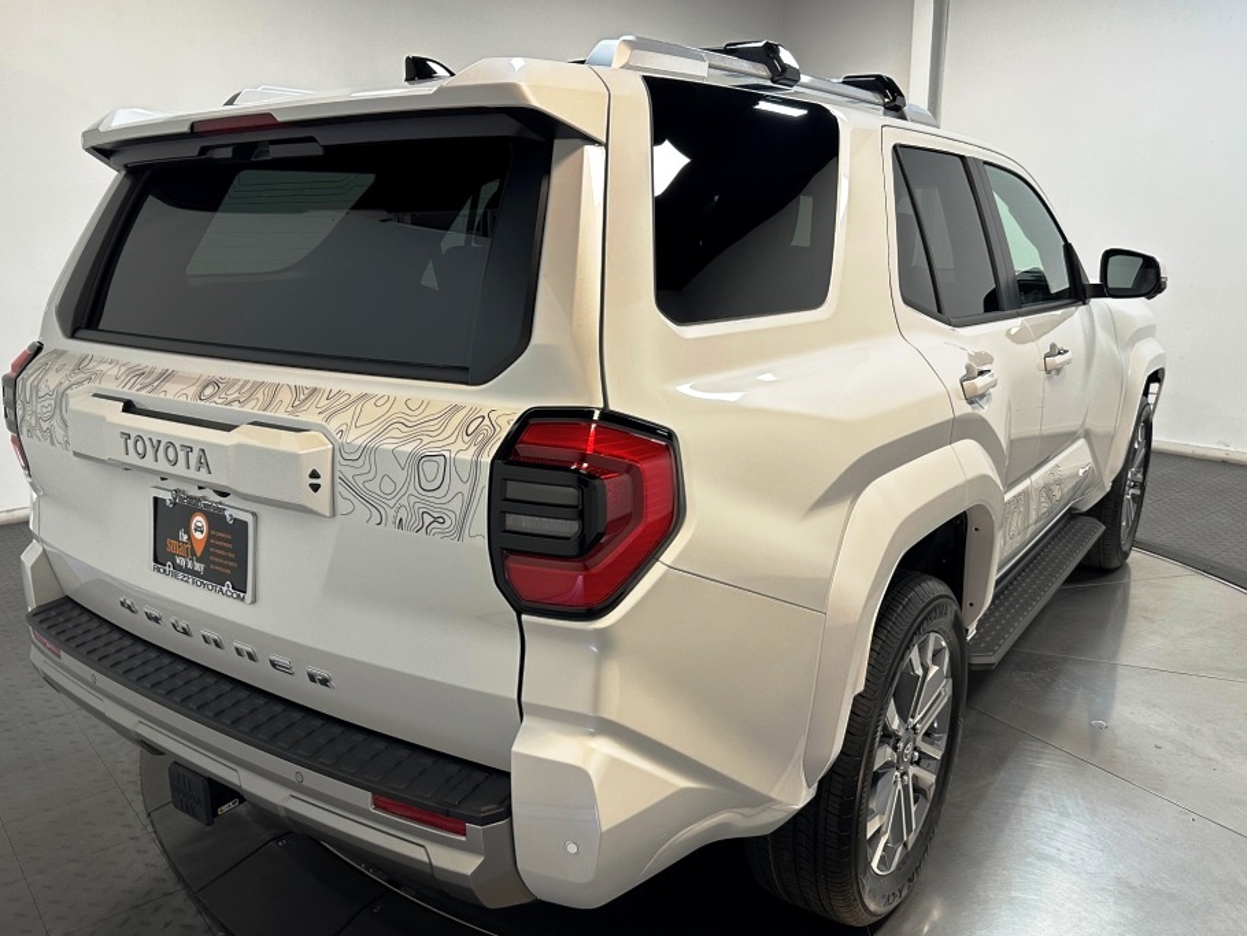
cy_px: 499
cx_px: 578
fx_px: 973
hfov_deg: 65.2
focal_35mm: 27
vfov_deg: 51.3
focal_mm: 6.86
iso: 200
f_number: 1.78
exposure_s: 1/60
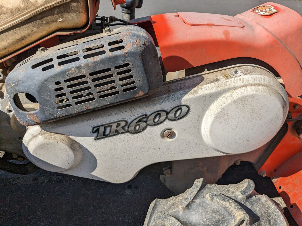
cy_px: 113
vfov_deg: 51.4
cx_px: 151
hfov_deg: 65.3
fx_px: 236
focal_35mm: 27
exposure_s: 1/4673
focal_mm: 4.38
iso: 60
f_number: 1.73
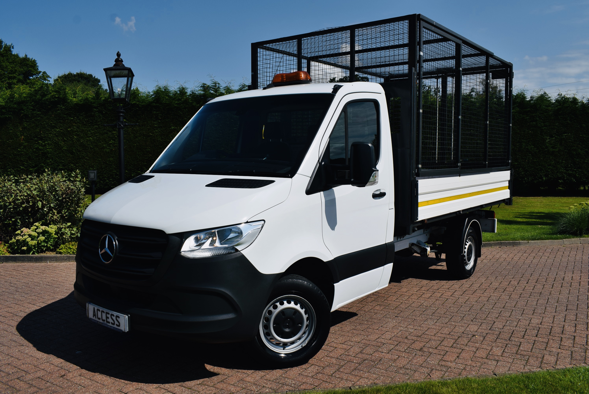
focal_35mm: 30
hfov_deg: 61.9
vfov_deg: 43.7
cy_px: 197
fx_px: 491
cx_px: 294
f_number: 9
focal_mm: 20
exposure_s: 1/800
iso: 200
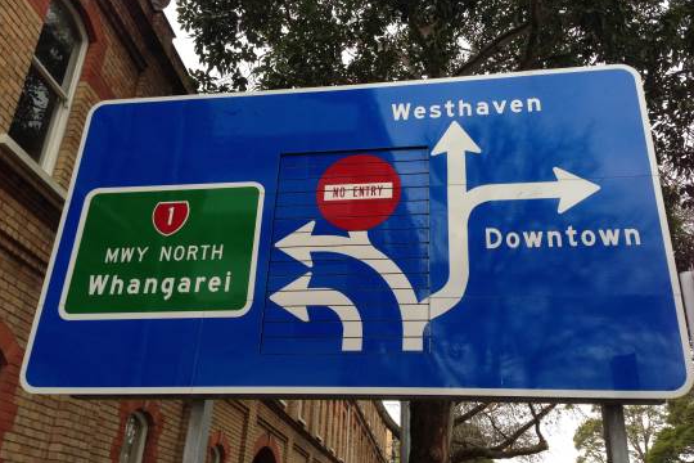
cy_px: 218
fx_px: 675
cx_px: 351
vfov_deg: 37.8
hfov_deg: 54.4
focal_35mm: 35
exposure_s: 1/163
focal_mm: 4.13
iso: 50
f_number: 2.4
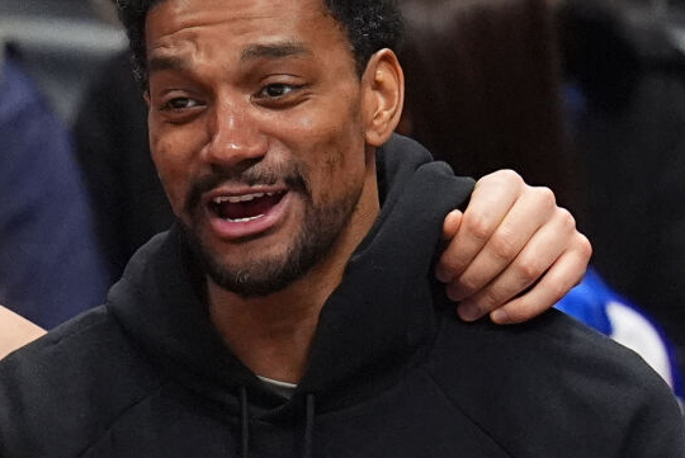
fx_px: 37247
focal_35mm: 1956
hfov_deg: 1.1
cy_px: 432
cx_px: -398
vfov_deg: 0.7
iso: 5000
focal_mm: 400
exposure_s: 1/1600
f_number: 3.2
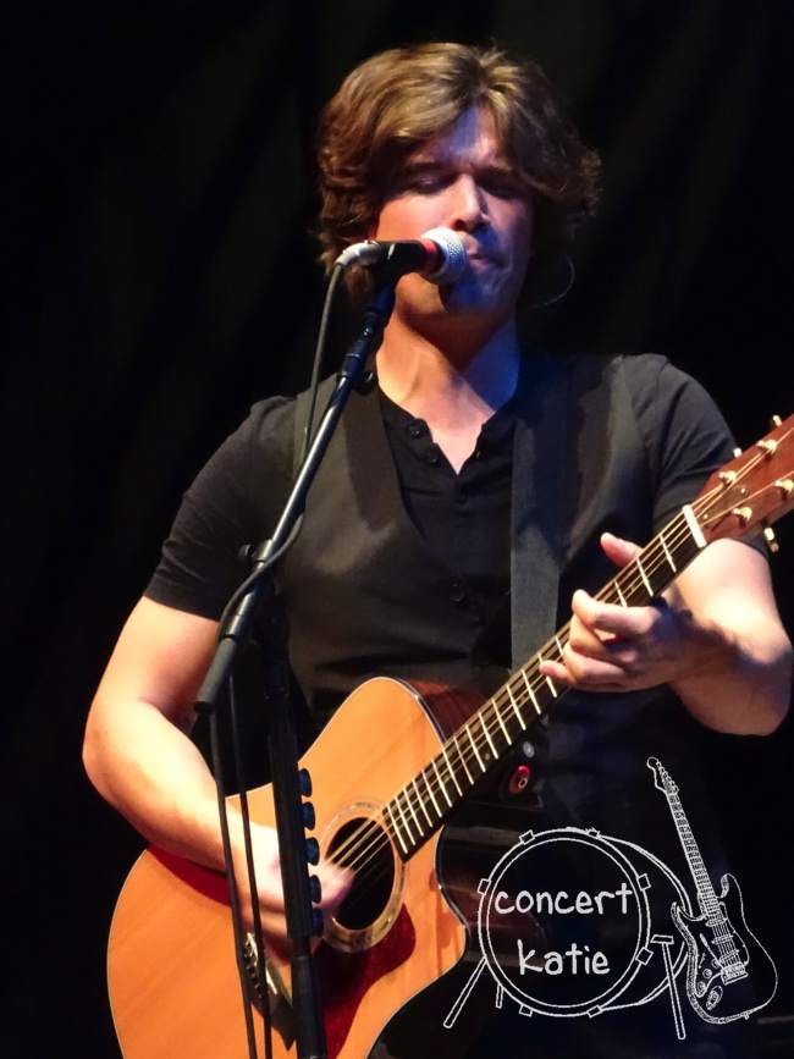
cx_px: 397
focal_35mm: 366
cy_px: 530
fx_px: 11196
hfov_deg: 4.1
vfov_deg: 5.4
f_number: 6.3
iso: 3200
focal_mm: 62.47
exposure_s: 1/40
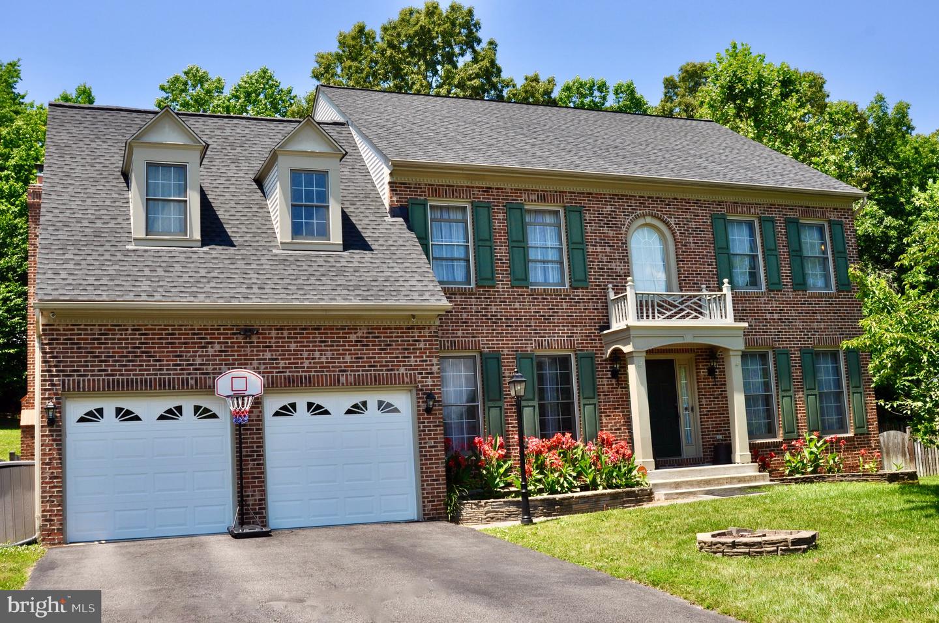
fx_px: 938
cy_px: 312
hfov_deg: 53.2
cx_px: 470
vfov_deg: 36.8
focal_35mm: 36
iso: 200
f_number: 8
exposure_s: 1/250
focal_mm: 24
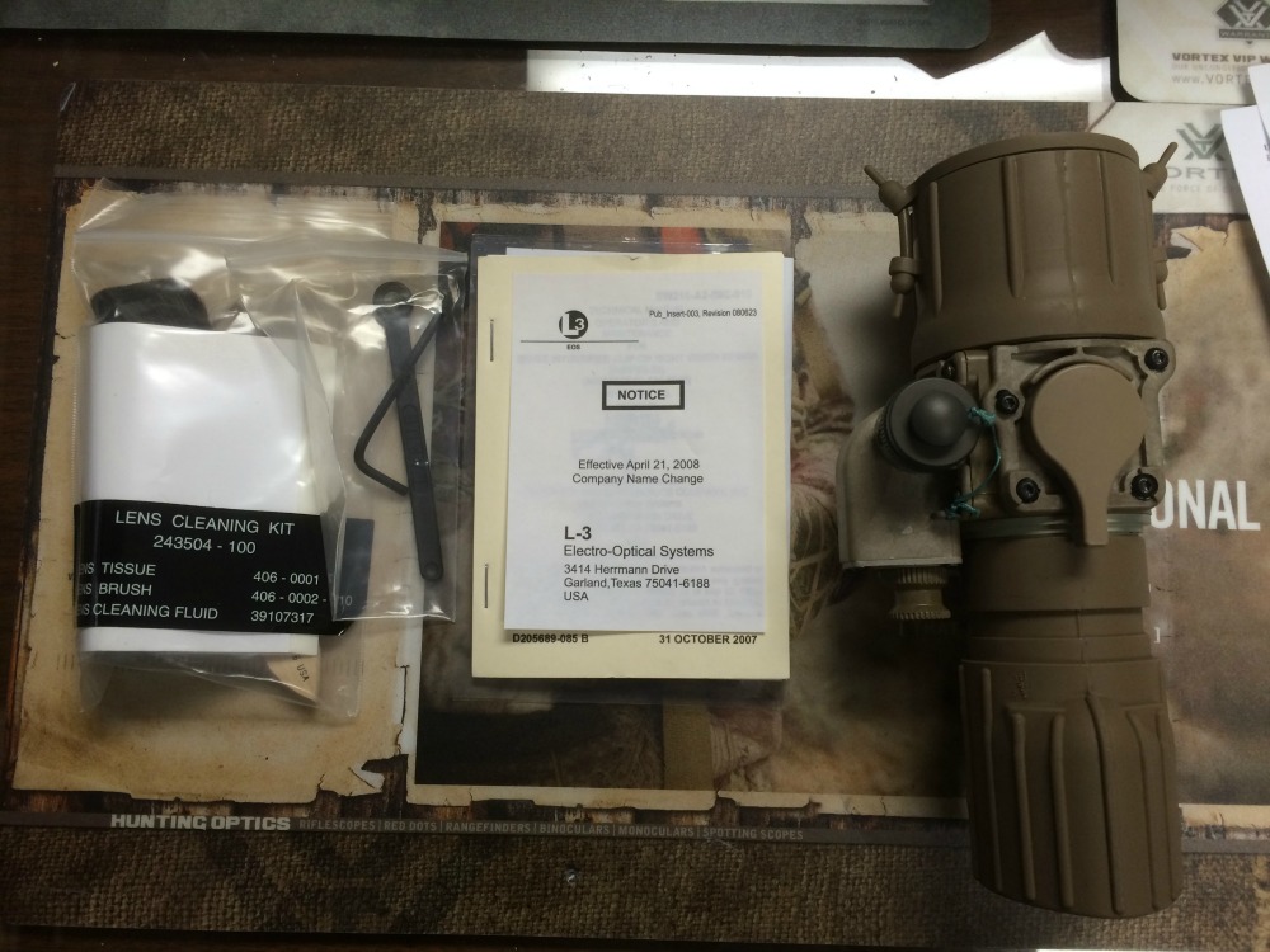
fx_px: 1064
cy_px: 476
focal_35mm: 29
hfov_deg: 61.7
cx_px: 635
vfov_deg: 48.2
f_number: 2.2
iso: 40
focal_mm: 4.15
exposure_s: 1/30
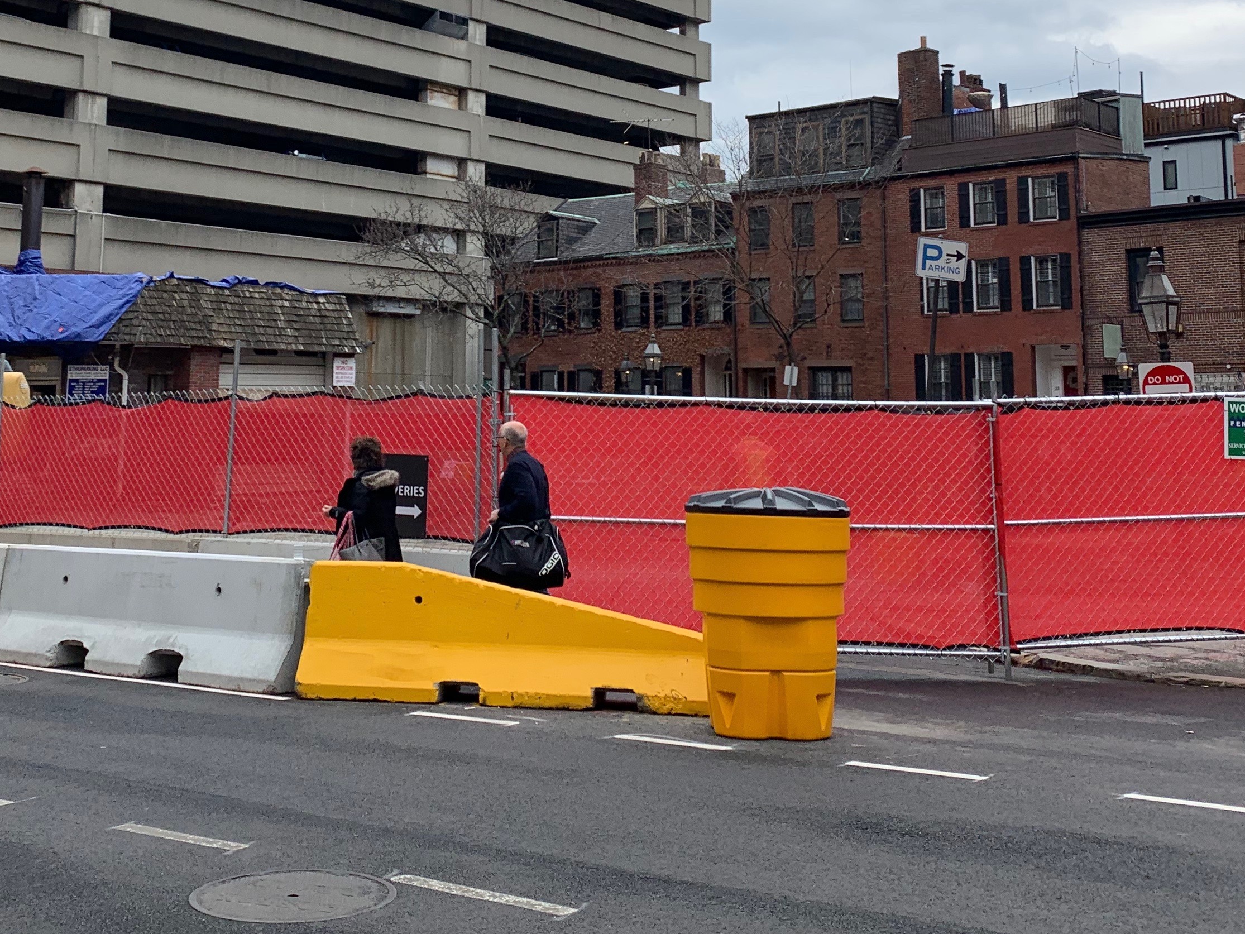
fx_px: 1691
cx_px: 473
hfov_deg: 40.2
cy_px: 200
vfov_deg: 30.2
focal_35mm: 47
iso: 25
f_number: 1.8
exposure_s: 1/1065
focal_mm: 4.25
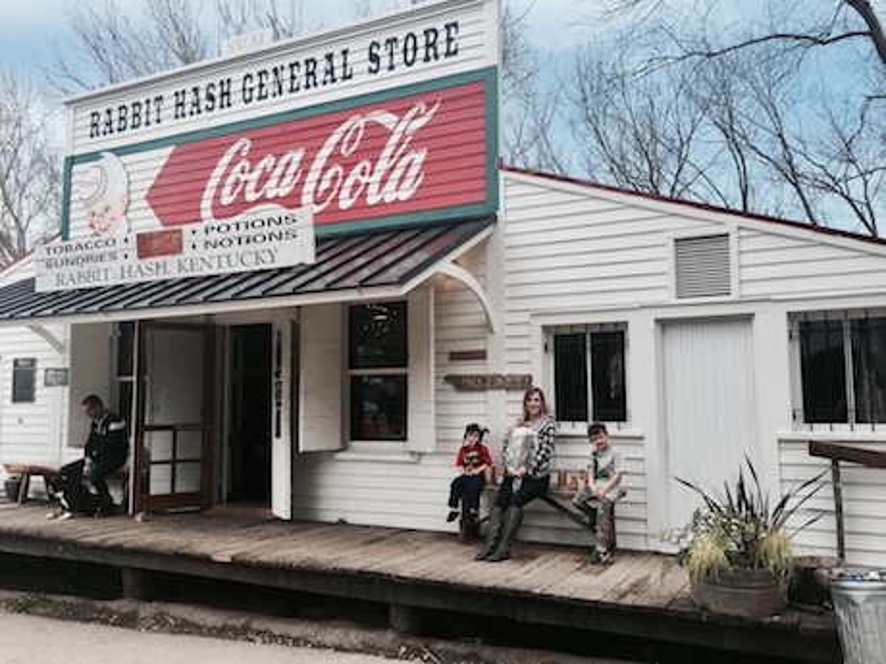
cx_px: 443
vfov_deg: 48.2
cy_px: 332
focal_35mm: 29
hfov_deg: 61.7
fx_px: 742
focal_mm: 4.15
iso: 25
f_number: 2.2
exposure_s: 1/578
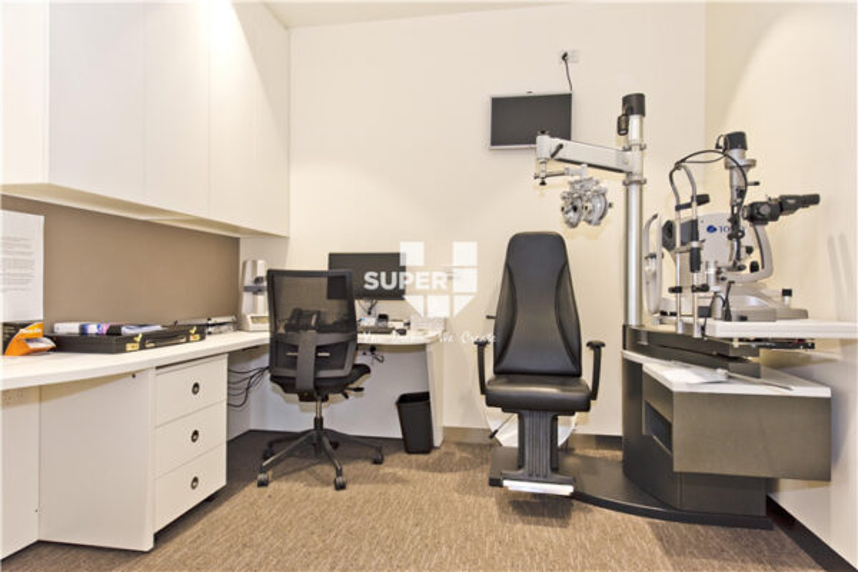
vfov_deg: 57.2
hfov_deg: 78.6
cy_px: 286
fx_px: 524
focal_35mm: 22
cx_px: 429
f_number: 7.1
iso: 640
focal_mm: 22
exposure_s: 1/60
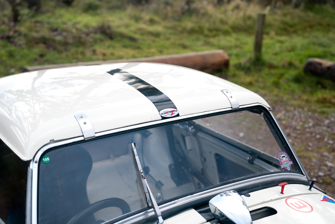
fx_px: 475
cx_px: 168
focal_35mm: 51
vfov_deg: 26.5
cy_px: 112
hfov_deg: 38.9
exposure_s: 1/400
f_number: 2.8
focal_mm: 51
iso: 250
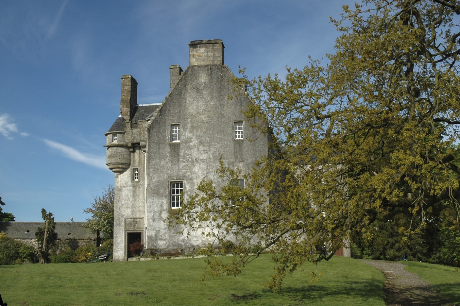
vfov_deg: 27.7
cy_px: 142
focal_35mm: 49
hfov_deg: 40.7
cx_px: 232
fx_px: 621
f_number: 7.1
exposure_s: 1/200
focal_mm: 27
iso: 200
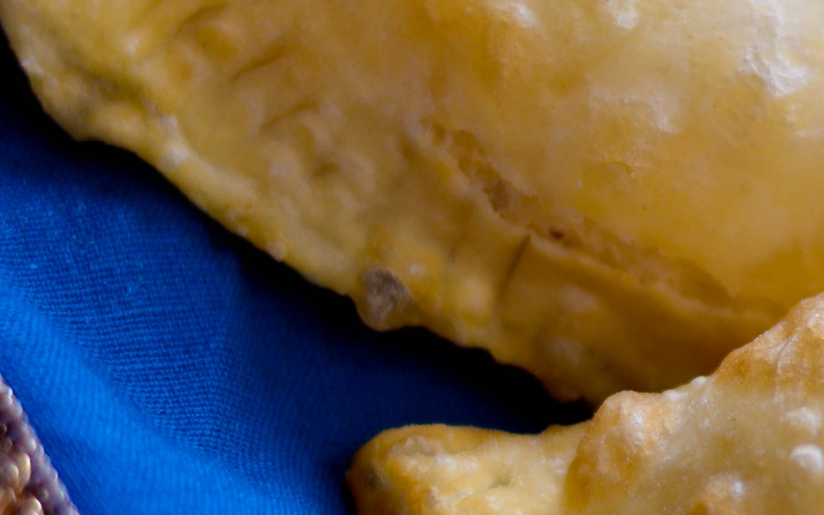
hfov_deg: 8.8
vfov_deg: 5.6
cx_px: 937
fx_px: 5301
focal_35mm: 236
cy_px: 241
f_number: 2
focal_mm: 50
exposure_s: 1/80
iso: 200
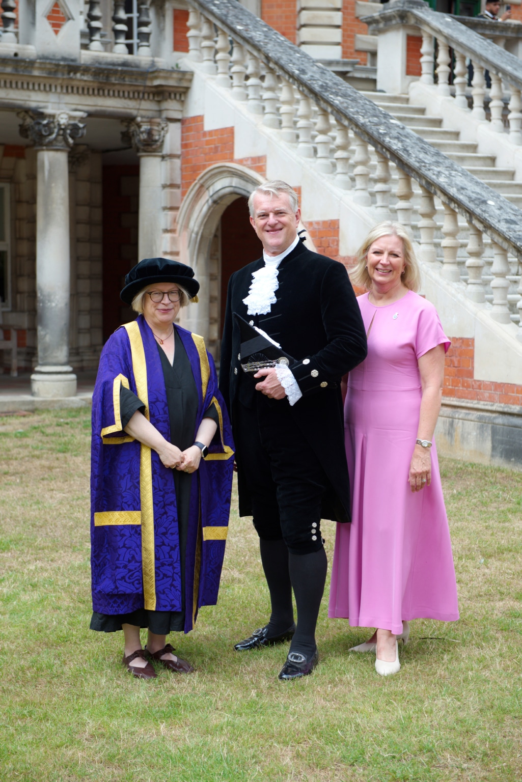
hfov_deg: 21.9
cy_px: 391
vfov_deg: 32.4
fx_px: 1347
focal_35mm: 62
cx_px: 261
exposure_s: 1/400
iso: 200
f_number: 5
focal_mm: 62
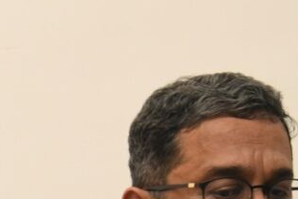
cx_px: -216
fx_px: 2036
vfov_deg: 5.4
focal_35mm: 246
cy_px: 475
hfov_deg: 8.1
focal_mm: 50
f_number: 5.6
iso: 1250
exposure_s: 1/125
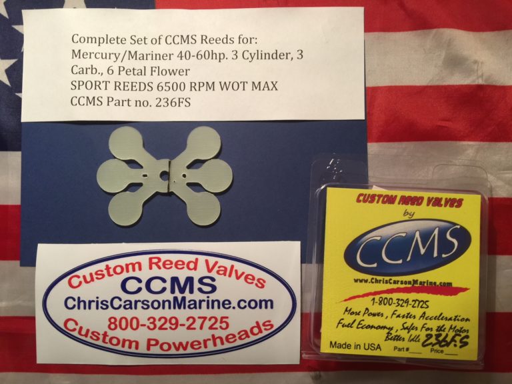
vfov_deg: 48.2
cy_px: 192
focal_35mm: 29
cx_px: 256
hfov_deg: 61.7
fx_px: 429
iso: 40
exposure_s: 1/15
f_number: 2.2
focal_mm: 4.15
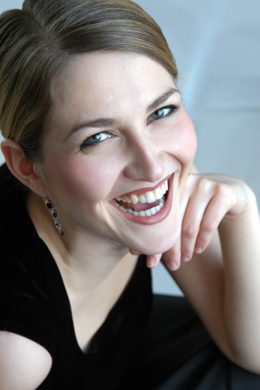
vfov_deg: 21.9
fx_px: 1008
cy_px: 195
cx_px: 130
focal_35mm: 93
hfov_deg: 14.7
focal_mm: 62
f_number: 5.6
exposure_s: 1/125
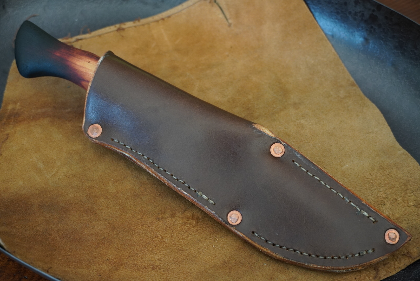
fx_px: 665
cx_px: 210
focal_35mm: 57
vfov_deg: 23.8
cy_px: 140
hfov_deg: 35.0
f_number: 4.5
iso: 1000
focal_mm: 38
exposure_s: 1/60
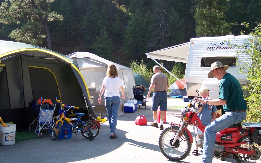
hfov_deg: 48.2
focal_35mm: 41
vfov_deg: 31.2
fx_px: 292
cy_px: 69
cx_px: 131
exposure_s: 1/500
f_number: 2.8
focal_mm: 8
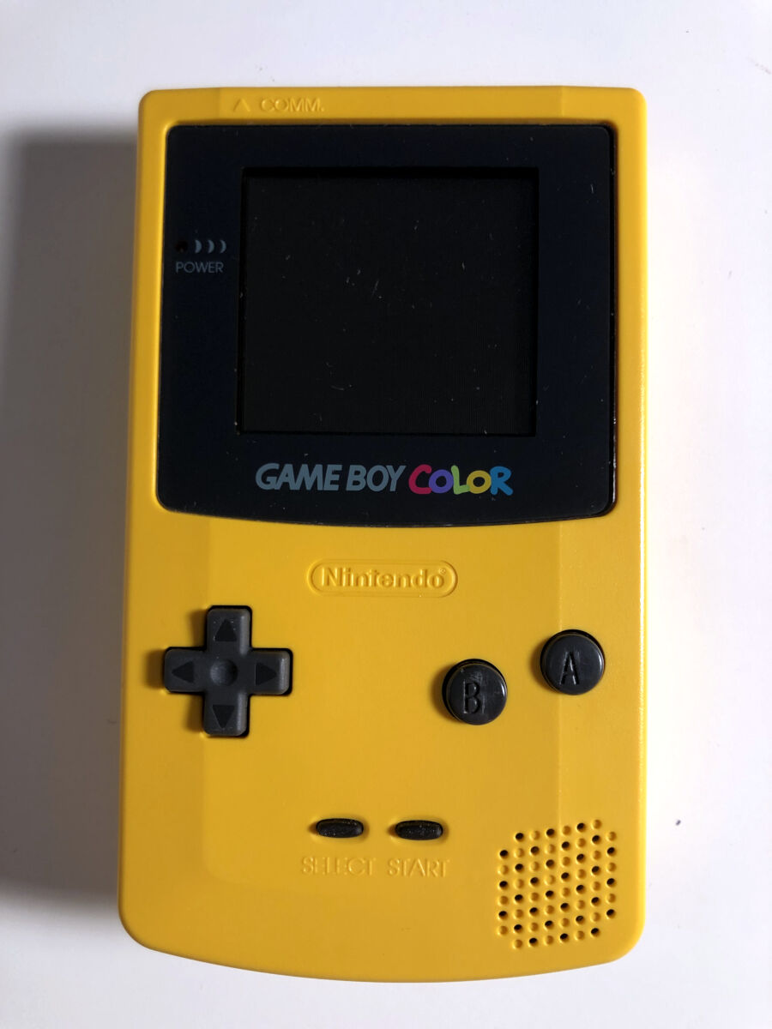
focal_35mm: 28
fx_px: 833
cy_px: 514
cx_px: 386
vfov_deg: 63.4
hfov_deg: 49.7
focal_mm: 3.99
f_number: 1.8
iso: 40
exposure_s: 1/20
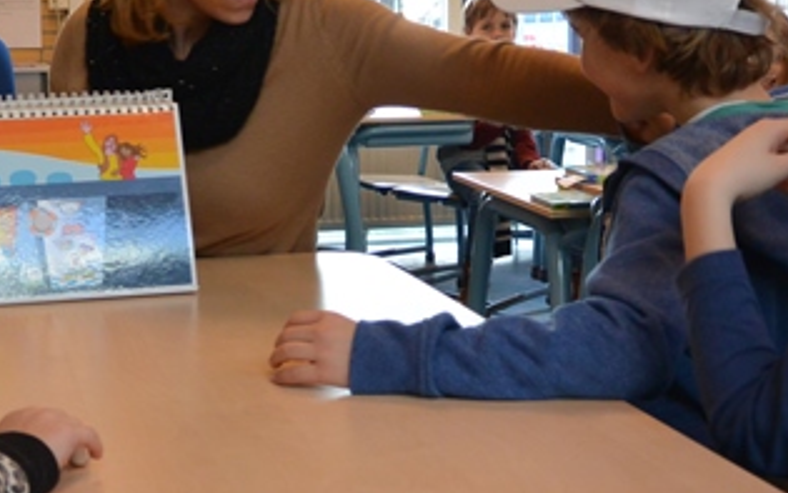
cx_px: 245
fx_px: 1482
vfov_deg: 18.8
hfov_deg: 29.5
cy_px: 180
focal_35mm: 69
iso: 400
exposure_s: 1/80
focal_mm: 14
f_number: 4
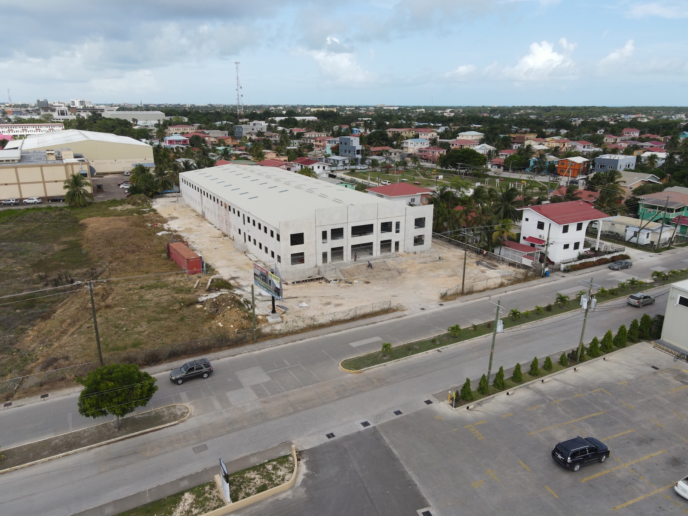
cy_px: 258
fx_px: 477
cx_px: 344
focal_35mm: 24
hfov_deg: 71.6
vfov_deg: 56.8
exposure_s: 1/500
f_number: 2.8
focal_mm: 4.5
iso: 100
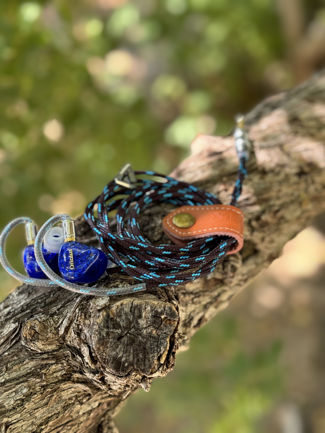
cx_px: 162
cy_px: 216
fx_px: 601
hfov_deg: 30.3
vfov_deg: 39.7
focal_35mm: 48
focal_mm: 6.76
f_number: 1.78
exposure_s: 1/131
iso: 64
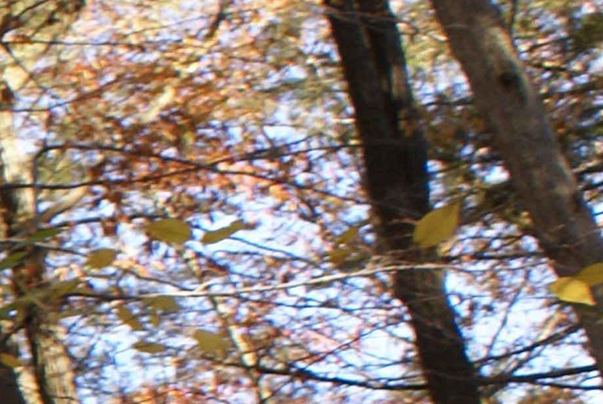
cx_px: -490
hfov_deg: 15.4
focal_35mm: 114
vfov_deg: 11.7
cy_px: 527
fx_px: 1912
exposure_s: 1/60
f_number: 6.3
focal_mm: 18
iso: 100
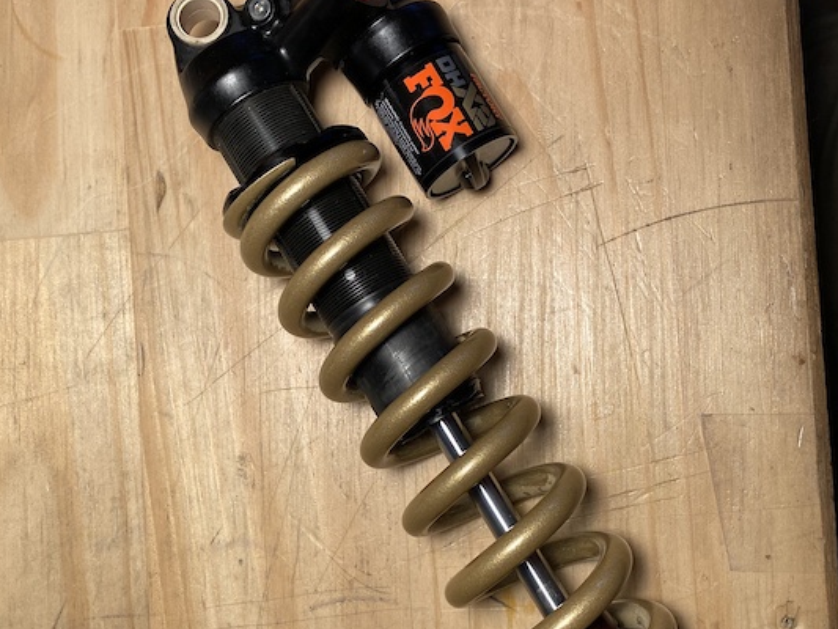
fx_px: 944
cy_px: 381
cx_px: 390
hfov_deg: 47.8
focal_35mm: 39
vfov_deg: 36.7
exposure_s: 1/120
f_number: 1.8
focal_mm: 4.25
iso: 80
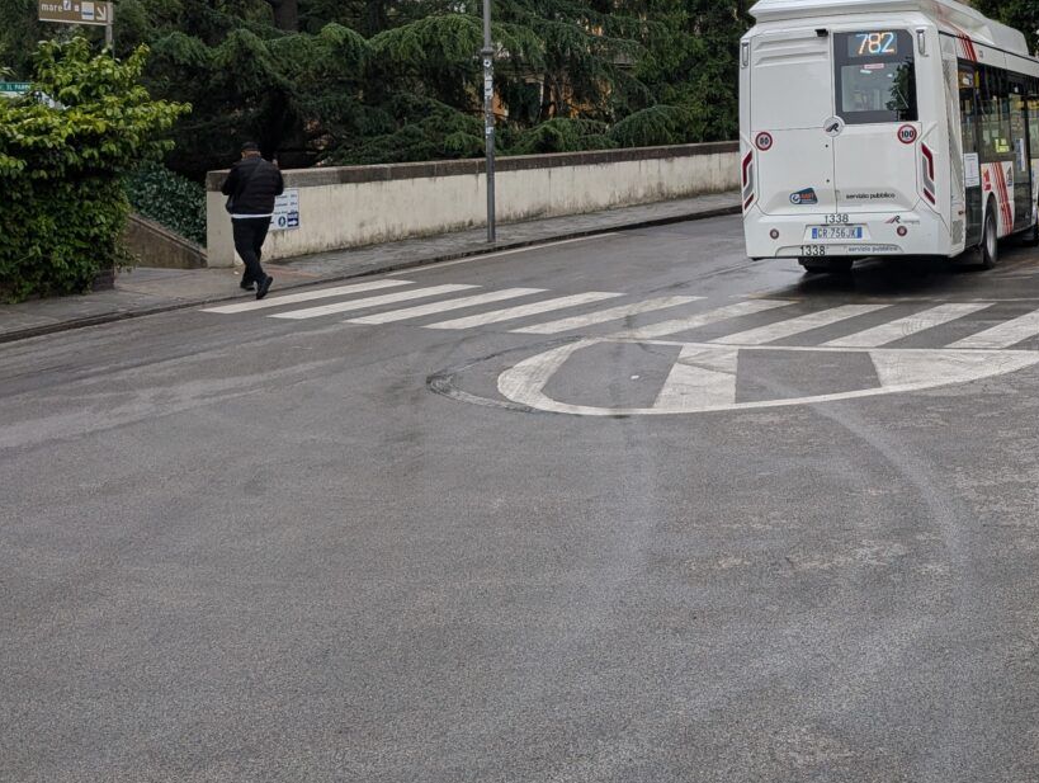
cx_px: 769
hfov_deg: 40.9
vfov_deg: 31.2
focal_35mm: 45
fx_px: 1353
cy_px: 124
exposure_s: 1/798
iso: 22
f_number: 1.68
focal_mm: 6.9
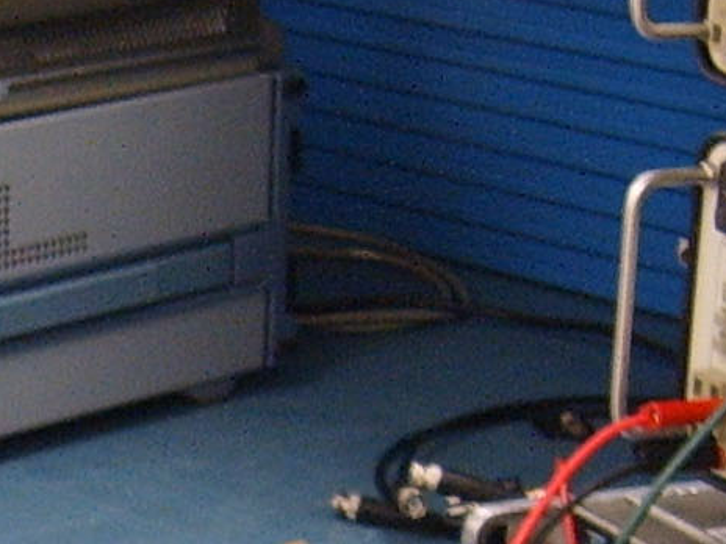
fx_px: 3796
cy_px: 788
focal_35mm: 181
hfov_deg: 10.6
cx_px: -266
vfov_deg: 8.1
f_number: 2.9
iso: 141
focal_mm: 6.2
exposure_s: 1/30
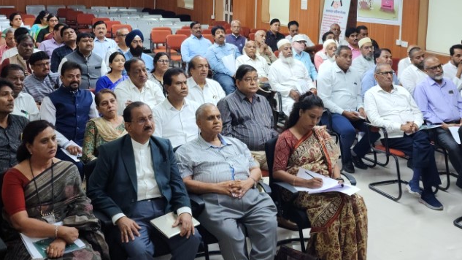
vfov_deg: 20.8
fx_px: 698
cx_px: 288
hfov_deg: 36.4
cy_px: 49
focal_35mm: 57
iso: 100
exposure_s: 1/50
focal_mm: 6.4
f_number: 1.8
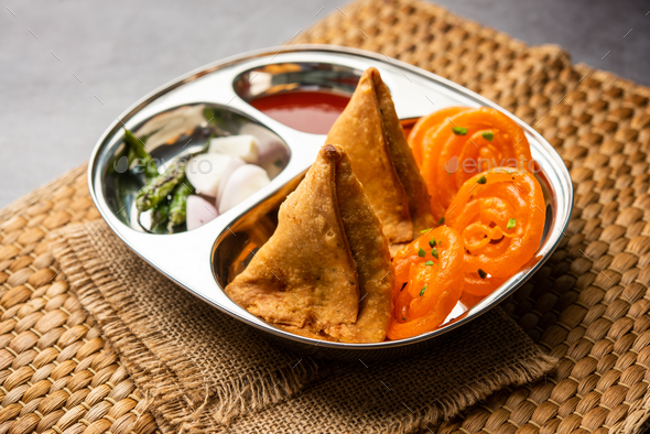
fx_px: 1084
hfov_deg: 33.4
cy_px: 217
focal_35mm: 60
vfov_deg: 22.6
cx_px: 325
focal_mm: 60
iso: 100
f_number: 5.6
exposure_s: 1/125
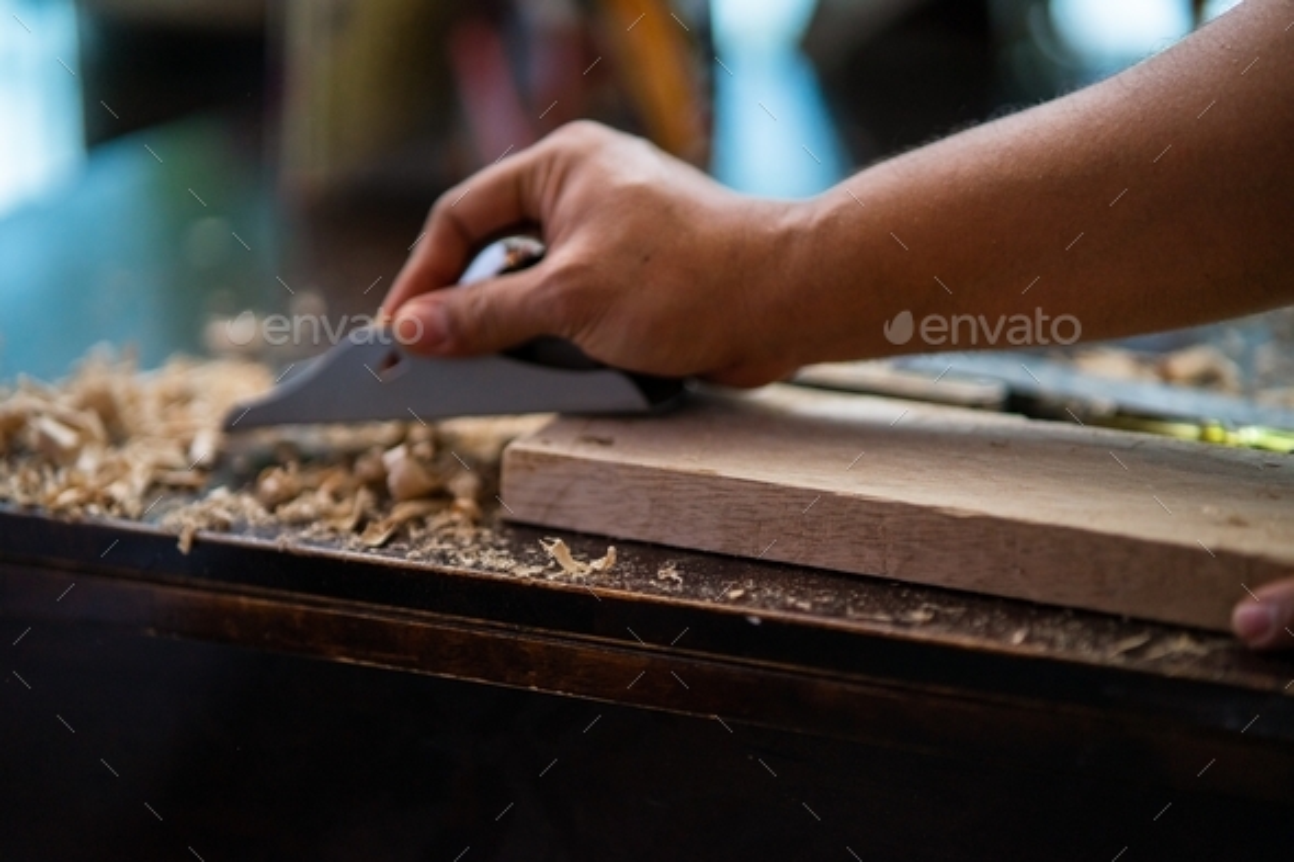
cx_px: 647
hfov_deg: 23.9
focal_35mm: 85
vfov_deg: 16.1
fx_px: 3054
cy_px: 431
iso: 640
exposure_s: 1/1250
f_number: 1.4
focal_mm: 85
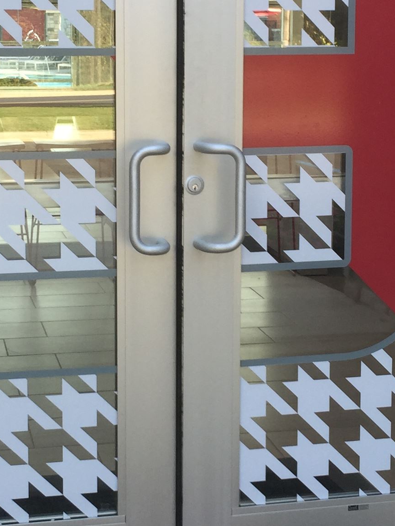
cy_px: 210
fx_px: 1247
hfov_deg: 18.0
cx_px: 190
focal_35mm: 82
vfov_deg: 23.8
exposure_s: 1/120
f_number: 2.2
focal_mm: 4.15
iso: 32
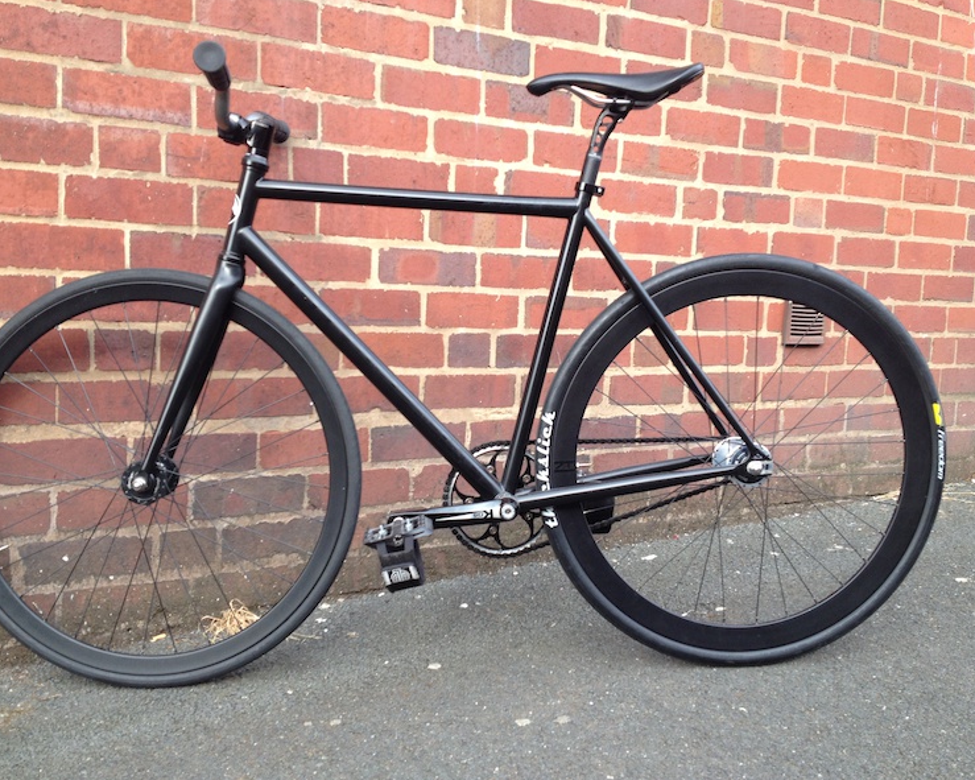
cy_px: 392
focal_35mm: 37
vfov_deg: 40.1
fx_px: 1068
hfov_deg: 49.1
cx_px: 454
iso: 50
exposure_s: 1/124
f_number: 2.4
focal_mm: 4.28
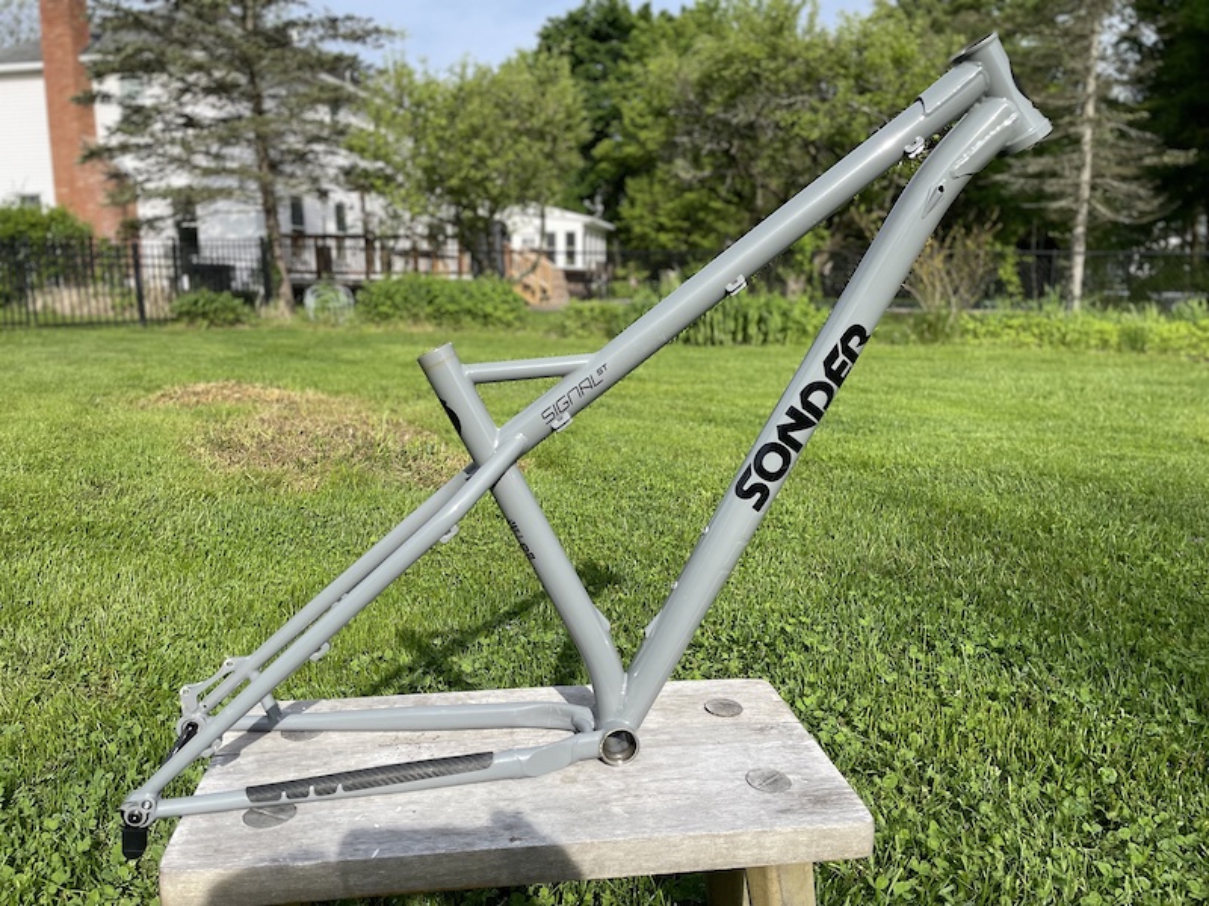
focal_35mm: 26
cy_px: 453
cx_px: 604
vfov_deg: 53.1
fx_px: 908
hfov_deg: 67.3
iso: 50
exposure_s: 1/2882
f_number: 1.6
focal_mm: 4.2
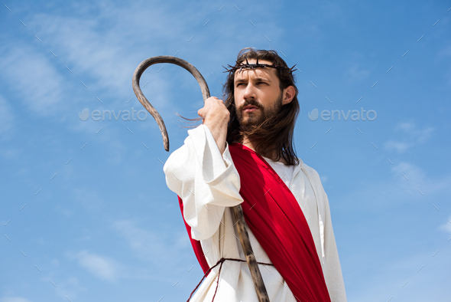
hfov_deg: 39.6
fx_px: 627
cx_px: 226
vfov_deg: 27.0
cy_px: 151
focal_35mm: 50
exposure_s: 1/1600
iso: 100
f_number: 4.5
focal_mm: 50
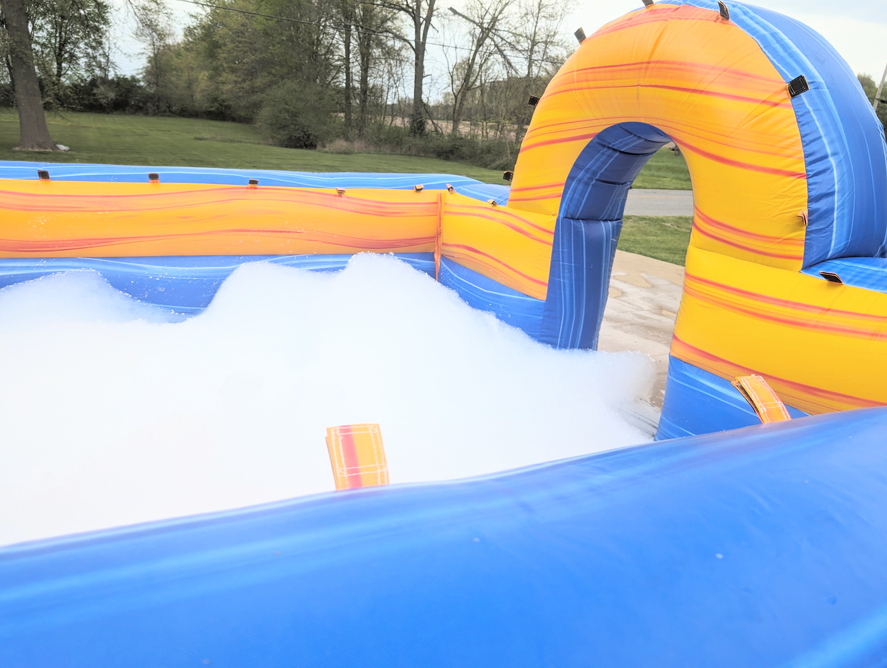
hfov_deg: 71.5
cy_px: 334
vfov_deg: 56.9
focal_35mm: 24
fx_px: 616
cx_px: 444
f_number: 1.68
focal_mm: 6.9
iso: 23
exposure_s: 1/477
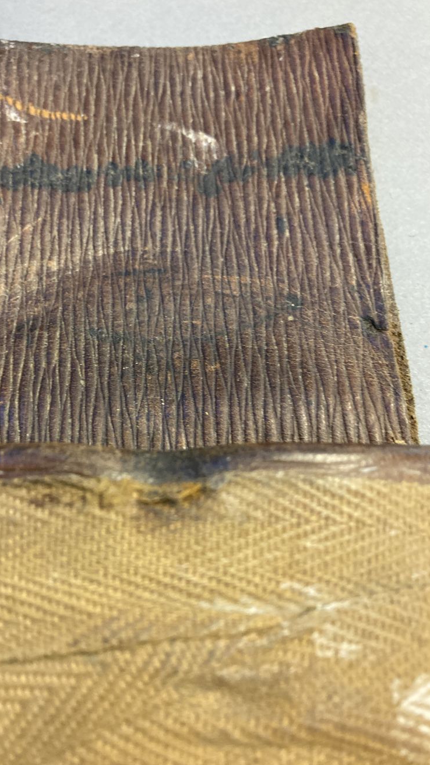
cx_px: 150
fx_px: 628
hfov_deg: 37.4
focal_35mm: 31
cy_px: 384
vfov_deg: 62.6
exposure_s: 1/50
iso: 250
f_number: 1.8
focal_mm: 3.99
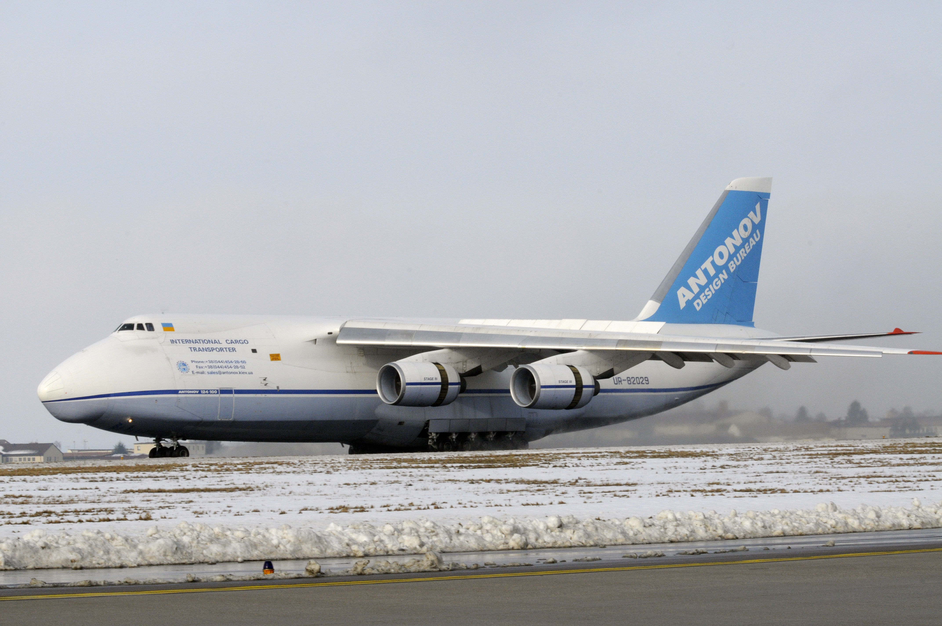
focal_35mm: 120
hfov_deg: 17.1
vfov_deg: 11.4
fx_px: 3136
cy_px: 313
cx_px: 471
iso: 640
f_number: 20
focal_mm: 80
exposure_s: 1/320
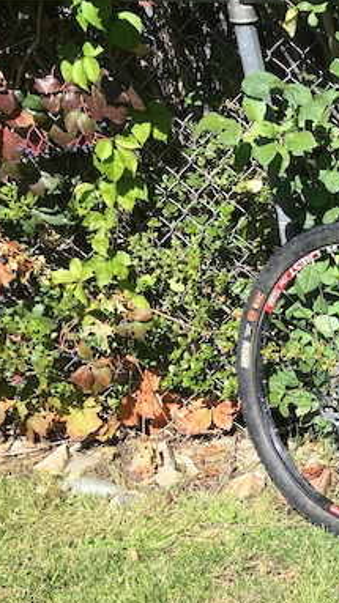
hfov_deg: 15.6
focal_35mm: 66
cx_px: 613
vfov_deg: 31.9
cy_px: 340
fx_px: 1056
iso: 25
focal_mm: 4.15
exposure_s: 1/801
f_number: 2.2
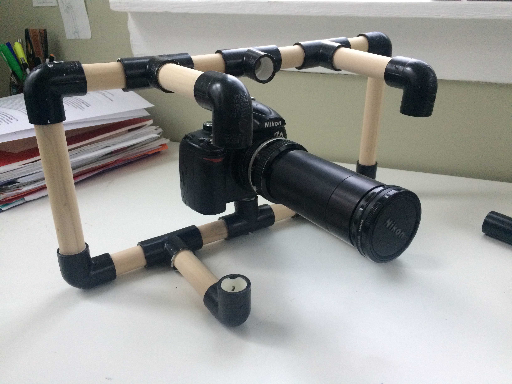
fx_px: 429
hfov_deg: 61.7
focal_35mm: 29
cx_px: 256
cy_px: 192
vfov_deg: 48.2
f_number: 2.2
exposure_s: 1/24
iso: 250
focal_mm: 4.15
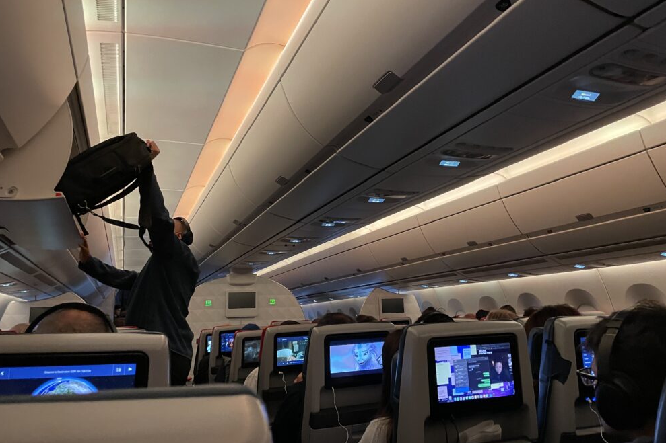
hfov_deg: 65.5
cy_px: 214
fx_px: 518
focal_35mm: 28
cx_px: 342
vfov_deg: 46.4
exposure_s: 1/44
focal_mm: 4.2
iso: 500
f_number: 1.6
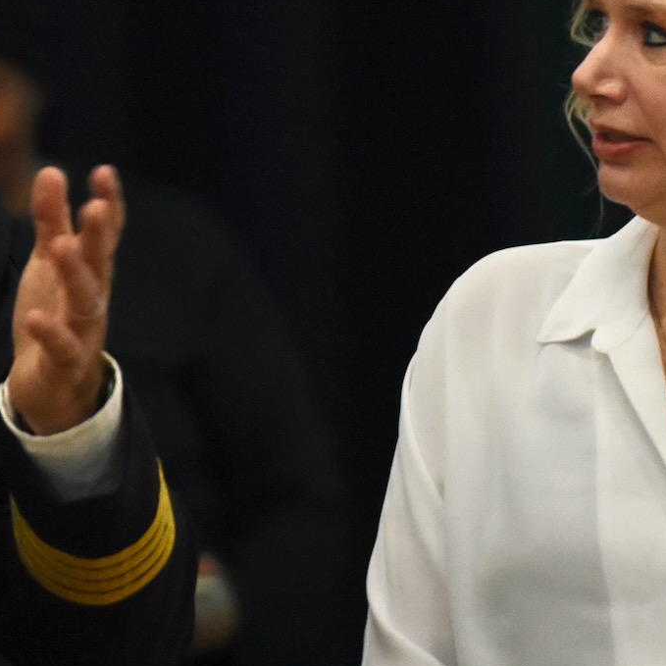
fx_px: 19090
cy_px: 209
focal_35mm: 877
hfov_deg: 2.0
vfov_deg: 2.0
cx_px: 621
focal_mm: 200
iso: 3200
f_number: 2.8
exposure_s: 1/320
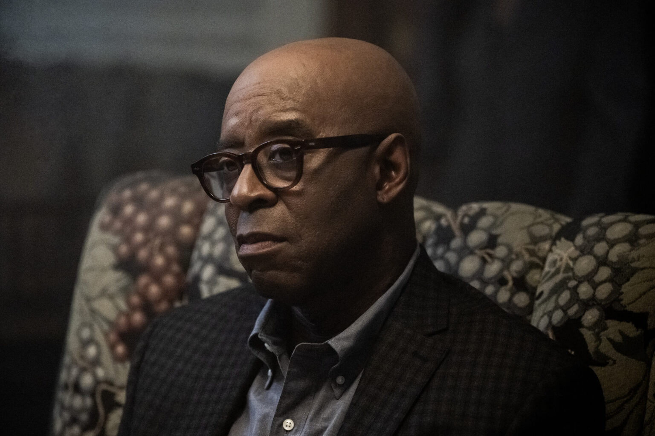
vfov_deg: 9.8
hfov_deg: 14.7
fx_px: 2547
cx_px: 328
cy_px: 218
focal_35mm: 140
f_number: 2.8
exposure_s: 1/100
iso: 5000
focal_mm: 140
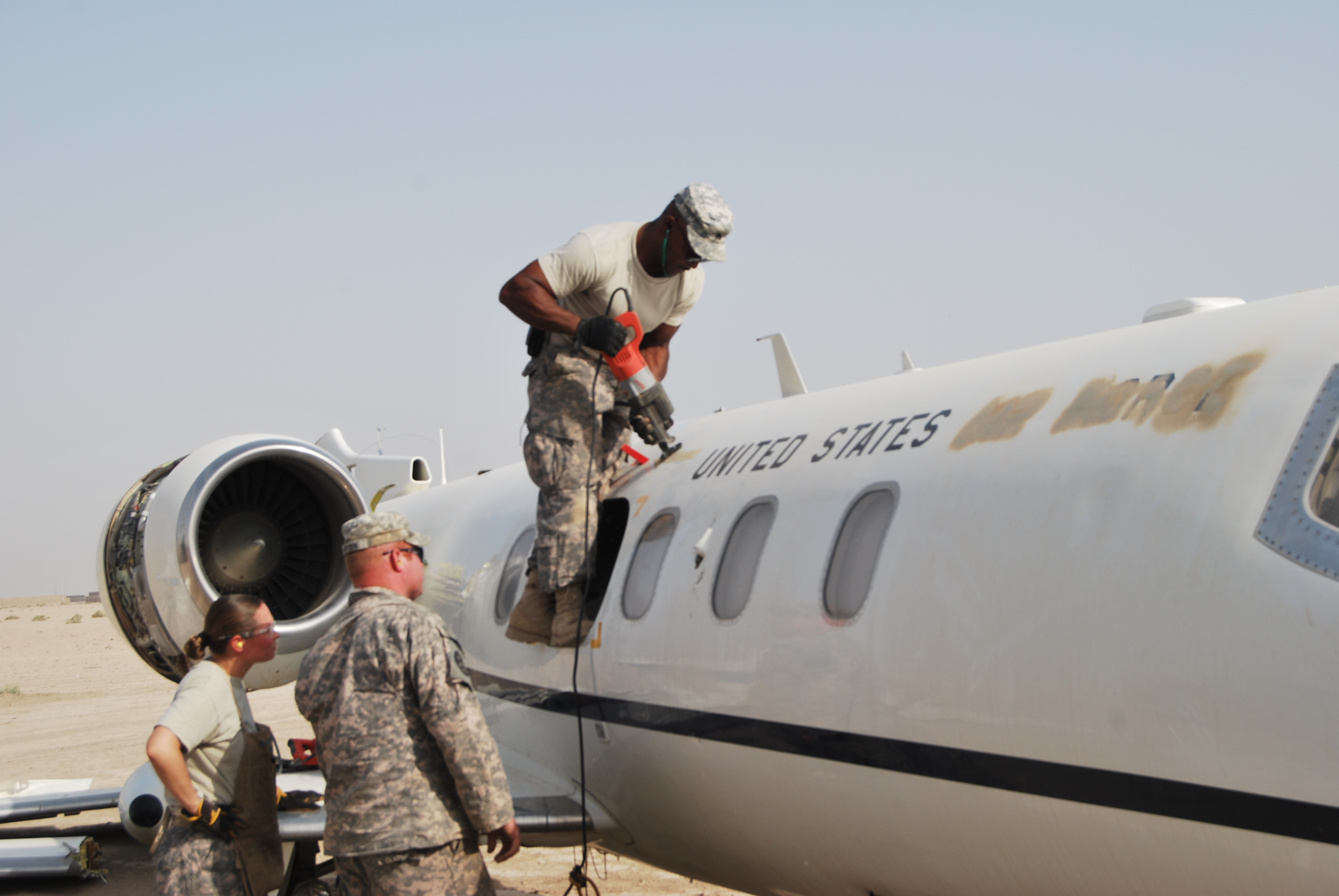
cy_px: 448
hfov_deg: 35.0
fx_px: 2123
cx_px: 670
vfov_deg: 23.8
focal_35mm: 57
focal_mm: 38
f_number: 9
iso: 100
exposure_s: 1/320
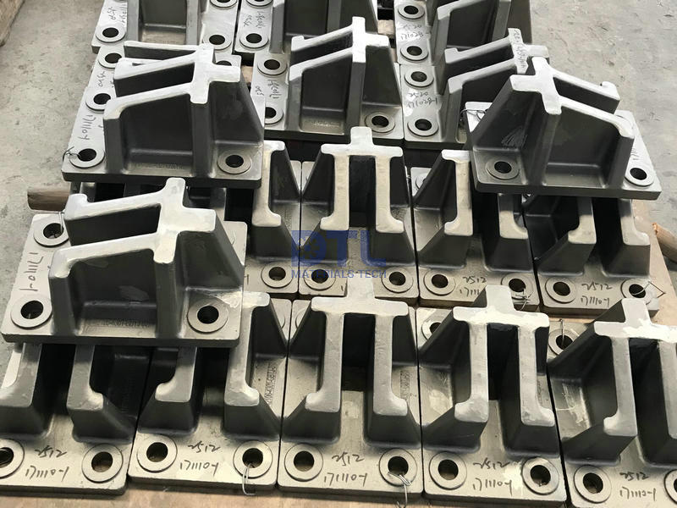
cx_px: 338
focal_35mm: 28
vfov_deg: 49.7
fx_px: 548
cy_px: 254
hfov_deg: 63.4
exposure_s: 1/33
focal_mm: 3.99
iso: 32
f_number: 1.8
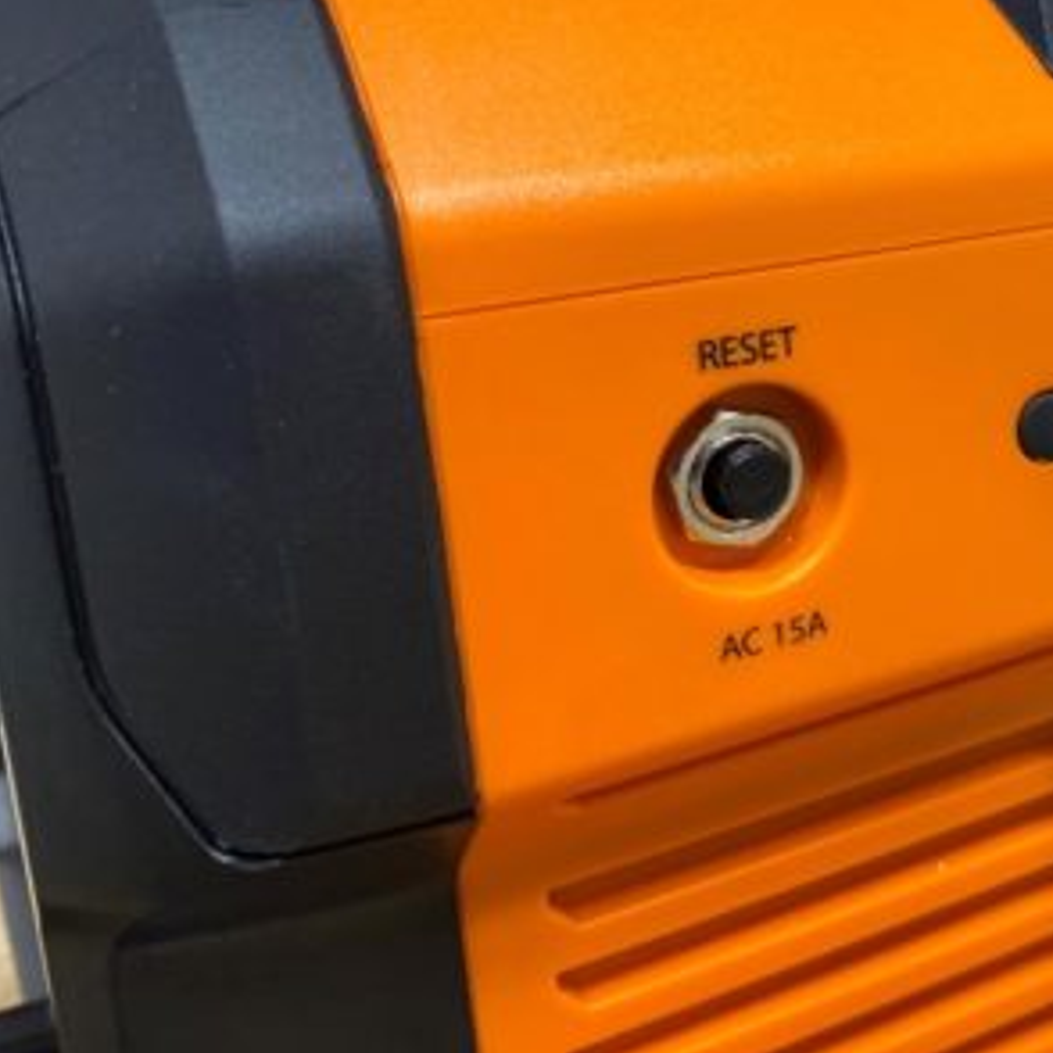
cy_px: 351
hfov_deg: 31.9
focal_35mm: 49
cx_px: 1058
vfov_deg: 34.4
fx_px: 1686
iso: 80
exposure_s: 1/120
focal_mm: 4.25
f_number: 1.8
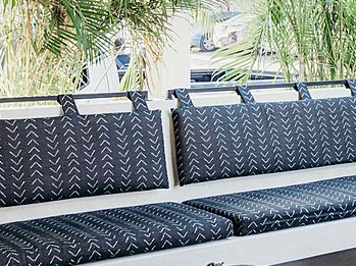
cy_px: 37
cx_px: 446
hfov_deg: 19.1
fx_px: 986
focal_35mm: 96
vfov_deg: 15.2
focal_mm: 29
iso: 250
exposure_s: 1/125
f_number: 4
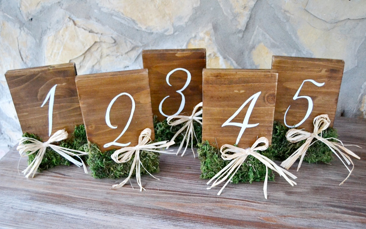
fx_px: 354
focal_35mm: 36
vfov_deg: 35.8
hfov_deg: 54.6
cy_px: 120
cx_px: 183
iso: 3200
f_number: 3.8
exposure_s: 1/13
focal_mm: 23
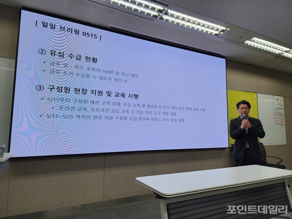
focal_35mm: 23
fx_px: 194
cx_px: 146
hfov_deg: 73.9
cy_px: 110
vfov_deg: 58.9
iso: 50
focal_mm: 6.4
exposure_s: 1/120
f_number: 1.8
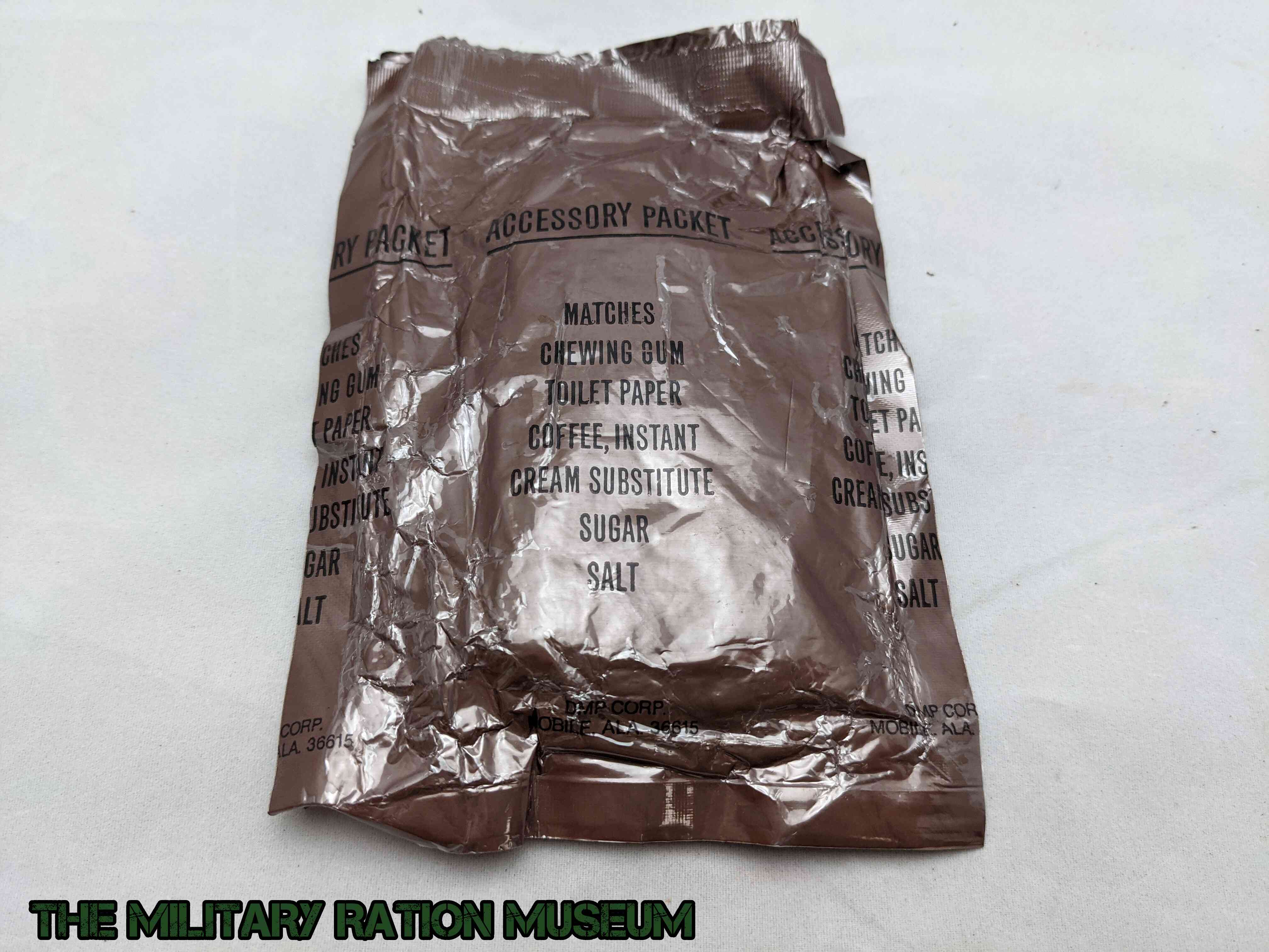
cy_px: 476
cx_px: 634
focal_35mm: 27
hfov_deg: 65.3
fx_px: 990
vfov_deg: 51.4
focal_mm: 4.38
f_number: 1.73
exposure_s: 1/120
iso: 112
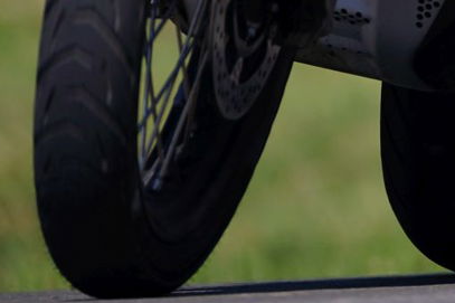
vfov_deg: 1.0
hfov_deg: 1.5
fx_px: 17762
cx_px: 537
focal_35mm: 1406
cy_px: -129
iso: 200
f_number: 5.6
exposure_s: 1/2000
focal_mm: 358
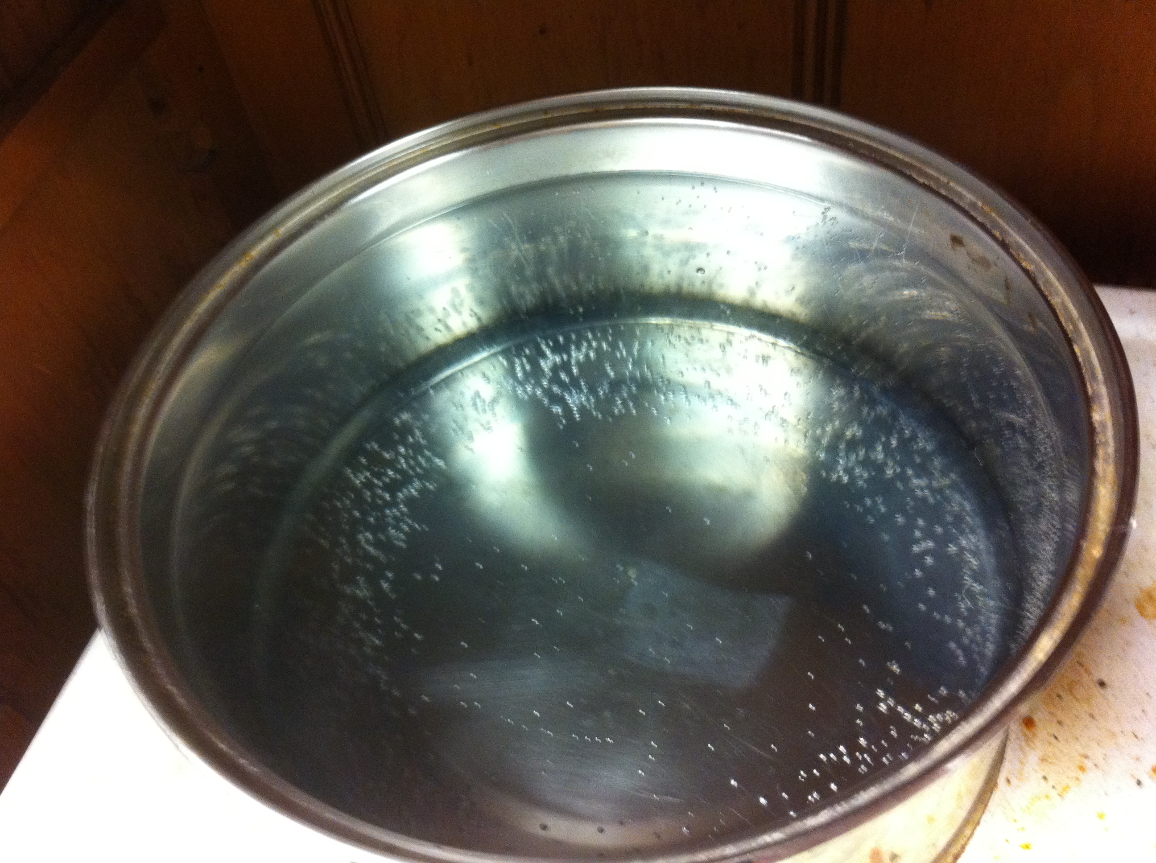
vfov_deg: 40.6
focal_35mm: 35
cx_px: 578
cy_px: 432
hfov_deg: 52.7
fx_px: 1167
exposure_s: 1/15
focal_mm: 3.85
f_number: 2.8
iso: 320
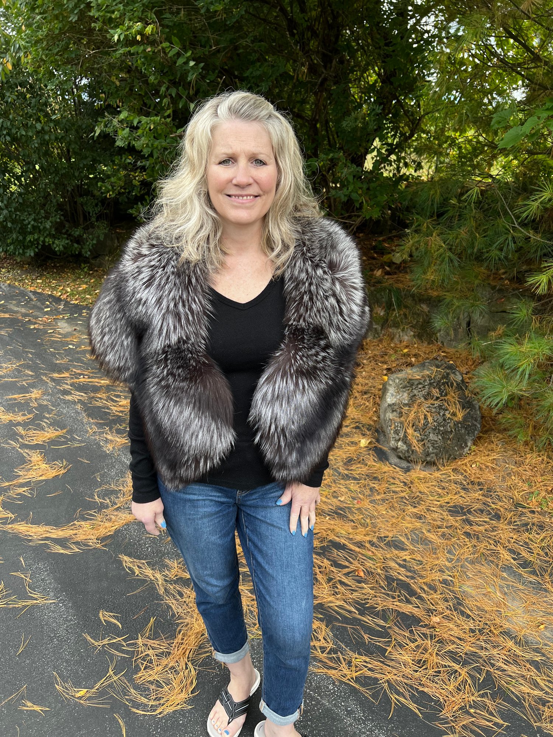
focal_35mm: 26
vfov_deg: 67.3
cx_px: 276
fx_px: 554
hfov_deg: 53.1
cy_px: 368
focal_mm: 5.7
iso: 50
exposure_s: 1/670
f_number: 1.5
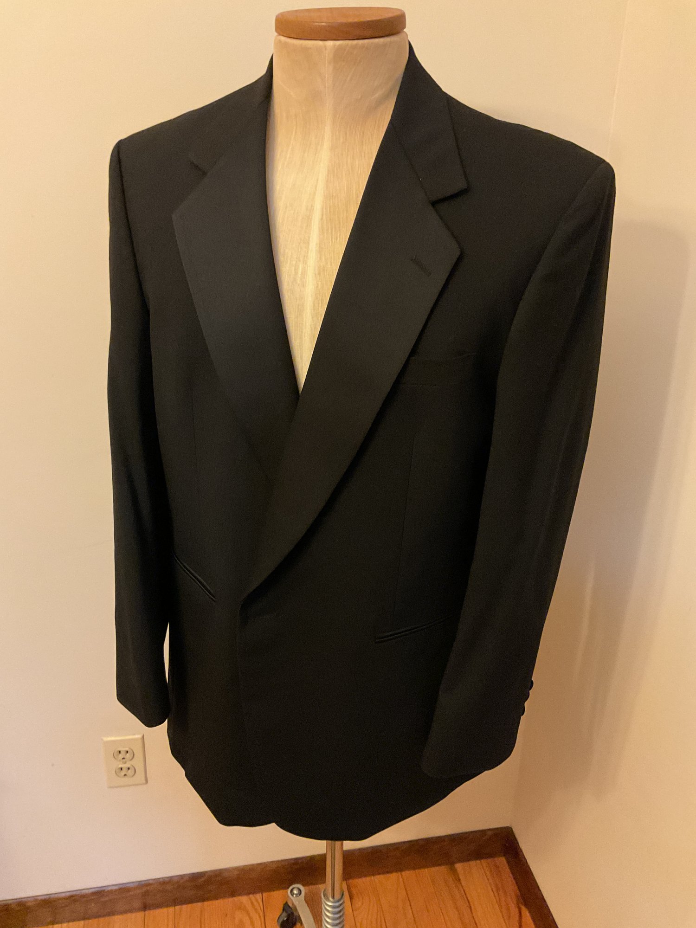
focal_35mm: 29
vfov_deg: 61.7
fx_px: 777
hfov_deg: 48.2
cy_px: 464
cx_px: 348
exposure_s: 1/60
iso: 250
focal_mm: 3
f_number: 1.8
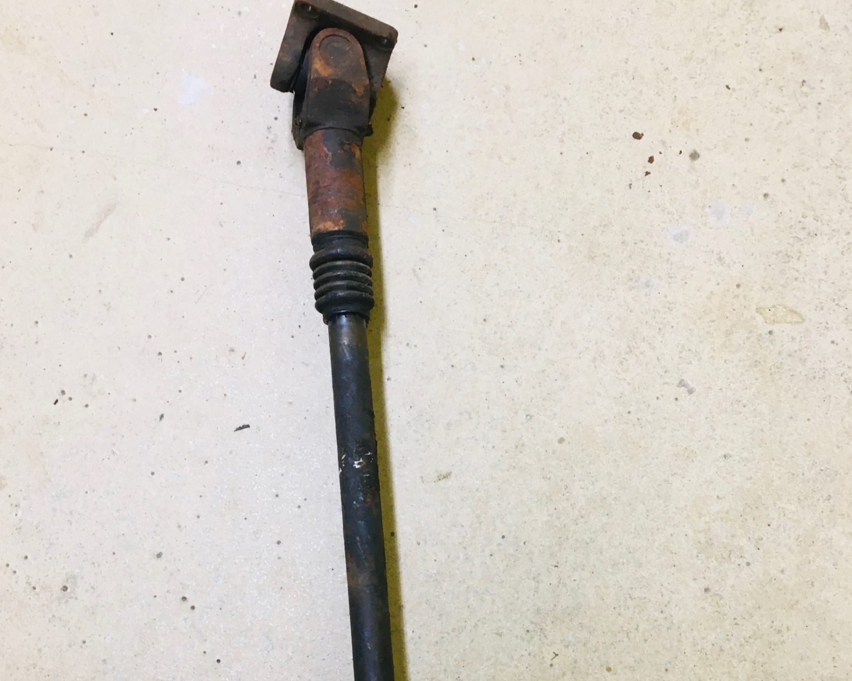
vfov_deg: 38.3
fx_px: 958
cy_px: 497
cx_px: 425
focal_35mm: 38
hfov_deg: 47.9
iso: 50
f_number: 2.2
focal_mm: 4.15
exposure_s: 1/33
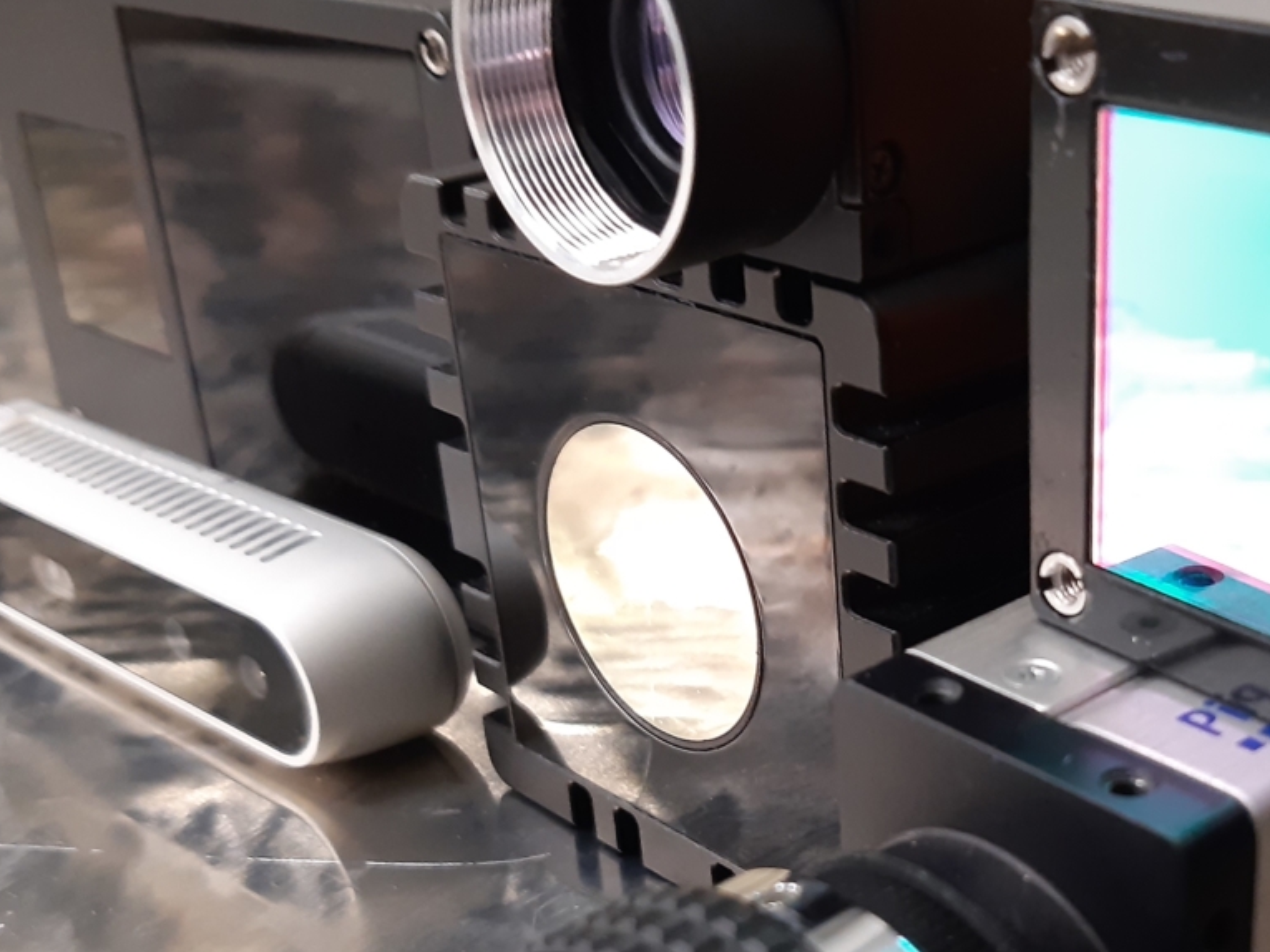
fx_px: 1871
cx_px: 858
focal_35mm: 51
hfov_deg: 37.0
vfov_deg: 28.2
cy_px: 694
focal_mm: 3.92
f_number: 1.7
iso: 320
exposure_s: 1/25
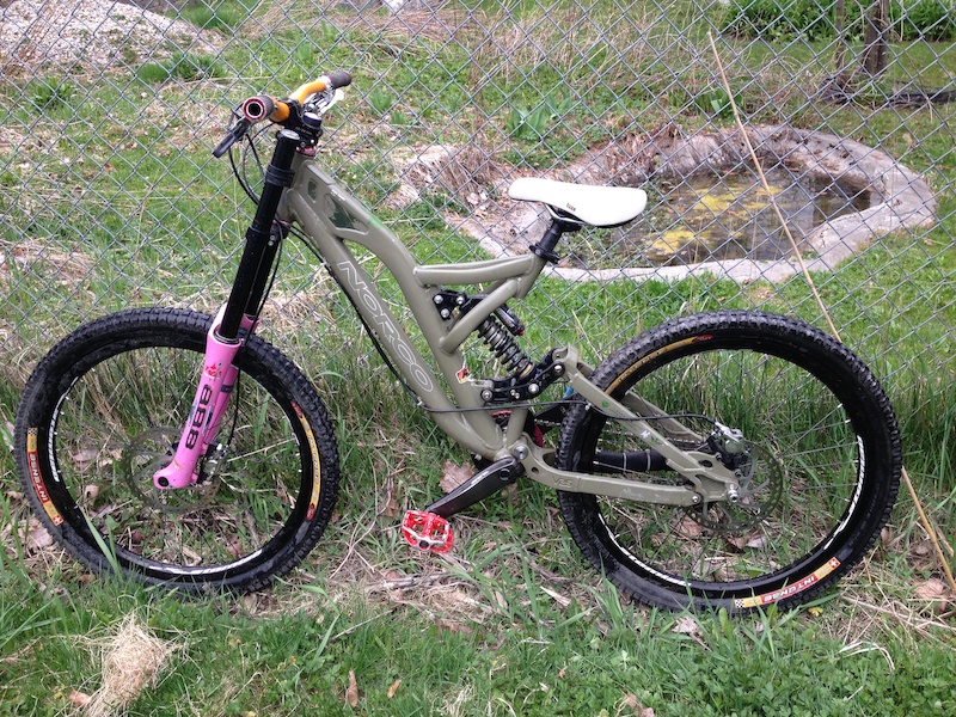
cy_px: 358
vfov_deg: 40.7
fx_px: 967
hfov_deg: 52.6
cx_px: 478
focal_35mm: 35
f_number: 2.4
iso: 64
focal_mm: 4.28
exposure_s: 1/120
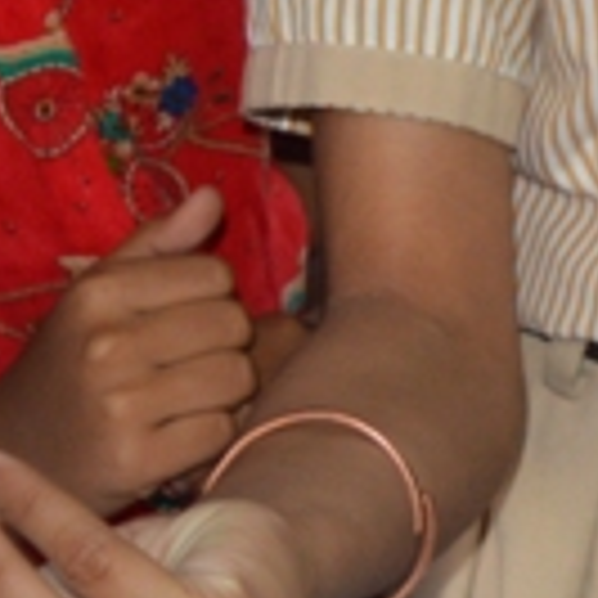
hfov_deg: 8.2
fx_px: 4032
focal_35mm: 206
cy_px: 79
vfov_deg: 8.5
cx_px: 1097
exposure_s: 1/60
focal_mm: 21
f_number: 4
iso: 400
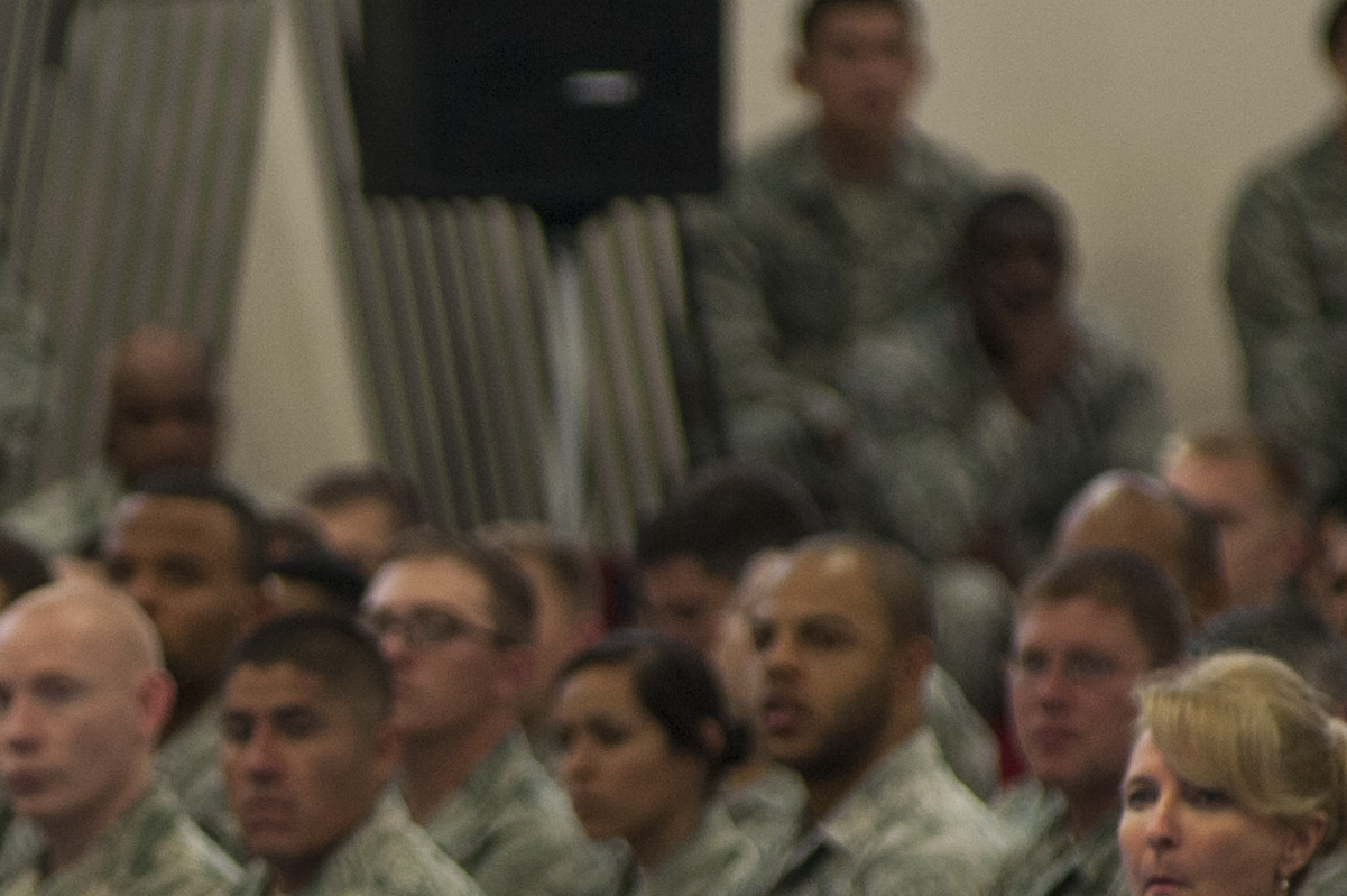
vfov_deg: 1.9
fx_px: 26509
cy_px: 1278
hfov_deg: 2.9
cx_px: 76
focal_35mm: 709
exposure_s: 1/100
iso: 400
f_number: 4
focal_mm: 200
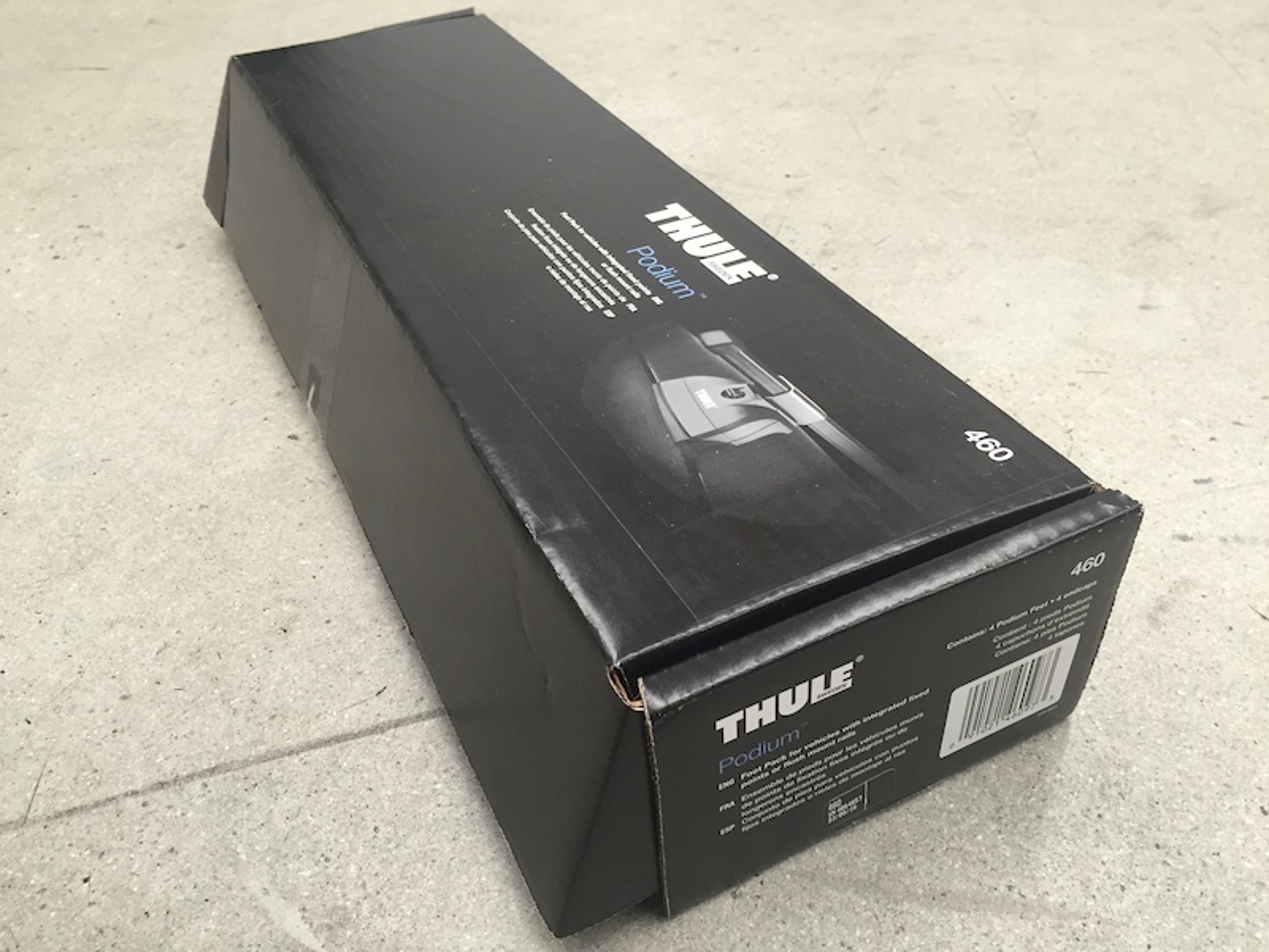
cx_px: 634
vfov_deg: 48.2
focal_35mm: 29
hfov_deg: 61.7
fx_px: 1063
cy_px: 476
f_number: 2.2
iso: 100
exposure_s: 1/30
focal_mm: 4.15
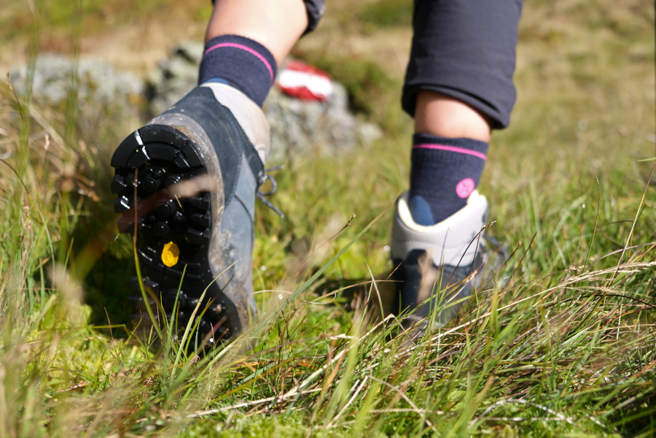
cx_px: 328
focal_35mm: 40
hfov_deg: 48.5
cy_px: 219
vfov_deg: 33.4
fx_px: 729
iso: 160
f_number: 3.2
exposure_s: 1/1000
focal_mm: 26.5
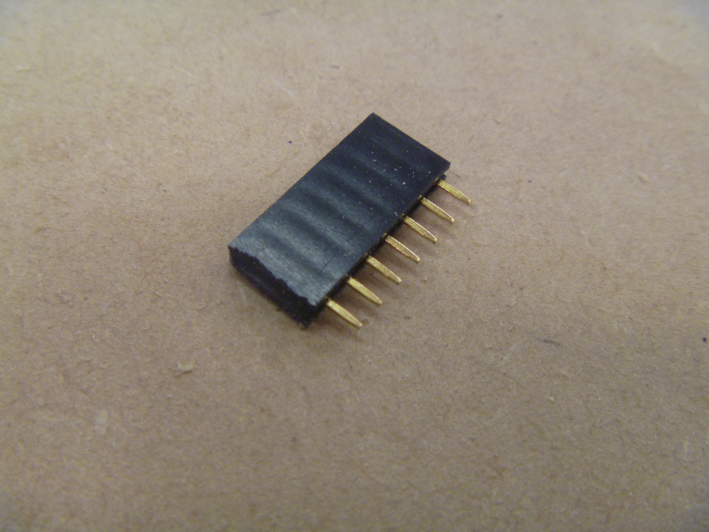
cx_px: 354
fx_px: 717
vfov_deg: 40.7
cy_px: 266
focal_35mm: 35
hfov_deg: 52.6
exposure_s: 1/30
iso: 250
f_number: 3.5
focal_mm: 6.3
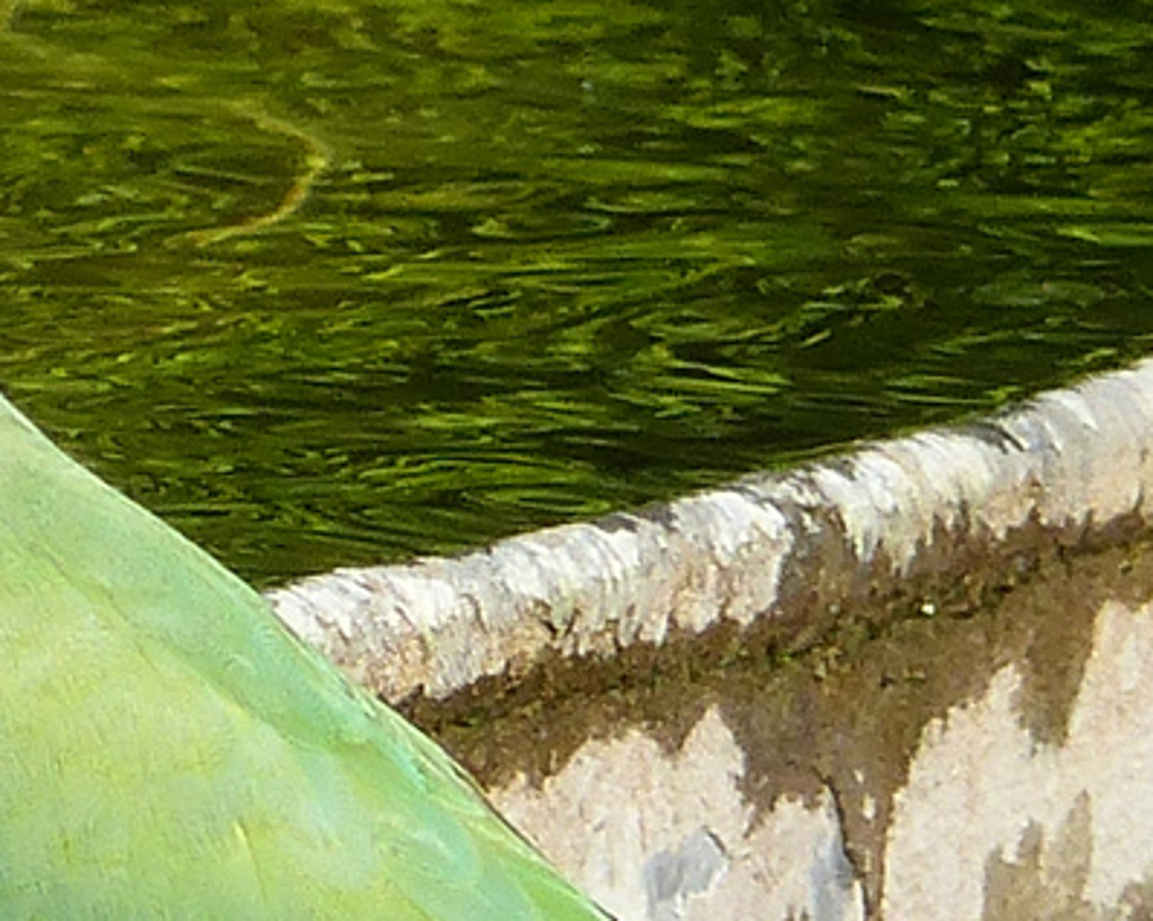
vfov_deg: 0.4
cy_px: 918
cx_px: 67
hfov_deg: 0.5
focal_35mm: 4238
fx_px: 144548
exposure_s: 1/640
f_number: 4
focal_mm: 108
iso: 100
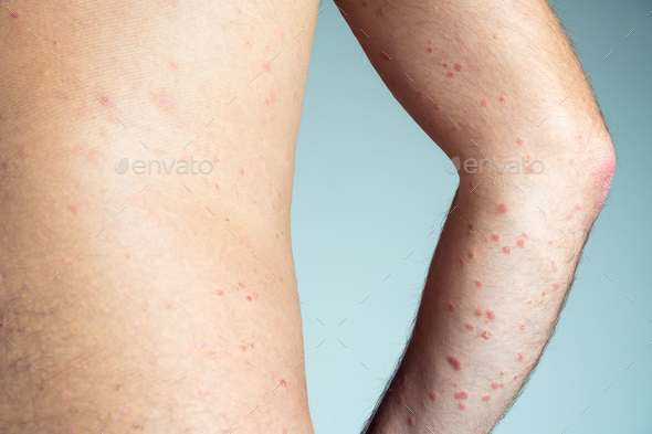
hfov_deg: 37.9
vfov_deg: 25.7
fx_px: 951
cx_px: 326
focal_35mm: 52
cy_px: 217
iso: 160
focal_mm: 35
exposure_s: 1/125
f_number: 4.5
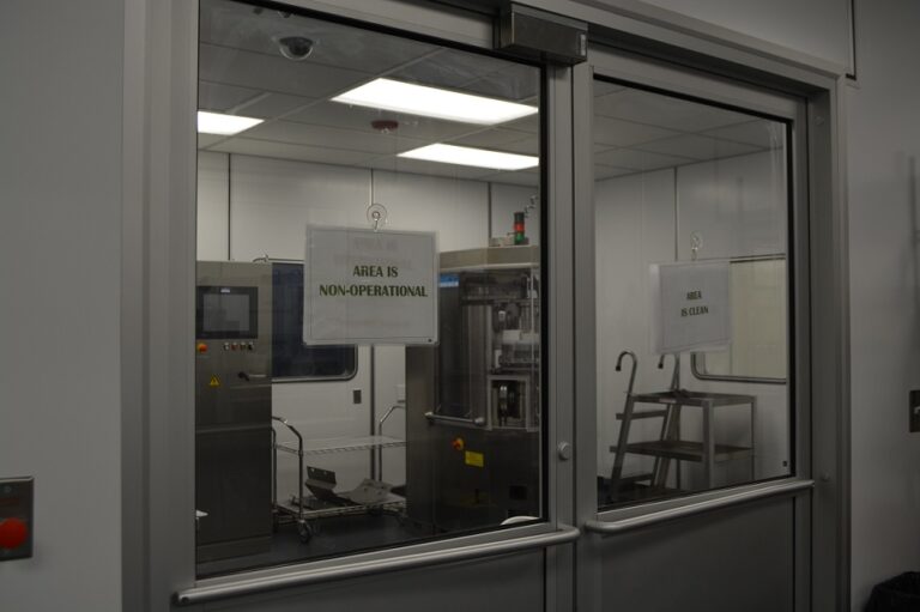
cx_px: 460
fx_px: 919
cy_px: 306
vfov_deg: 36.8
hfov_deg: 53.2
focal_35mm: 36
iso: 280
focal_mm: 24
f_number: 5.6
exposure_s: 1/125
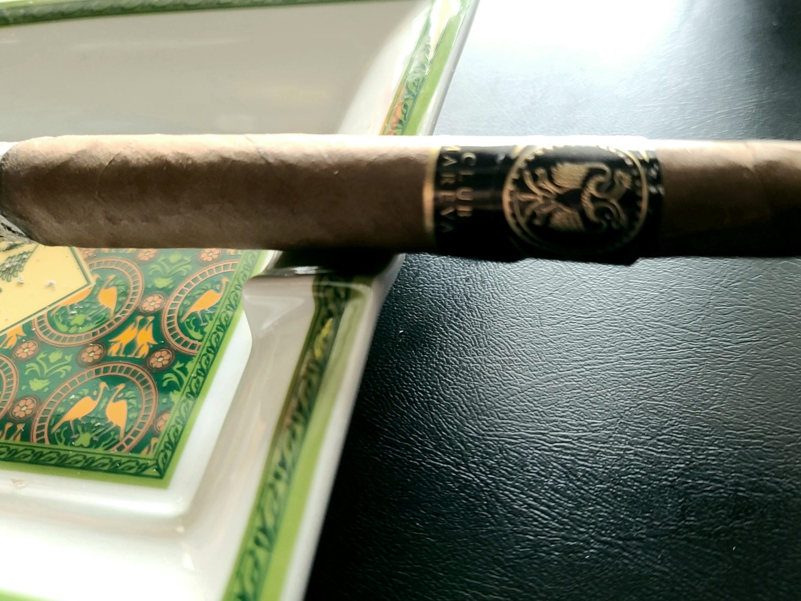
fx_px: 740
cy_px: 344
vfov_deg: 44.0
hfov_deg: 56.7
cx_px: 445
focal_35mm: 32
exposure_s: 1/40
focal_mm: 7
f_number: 1.8
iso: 320
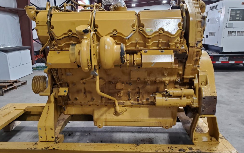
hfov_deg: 66.5
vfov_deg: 44.5
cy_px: 81
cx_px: 123
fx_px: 186
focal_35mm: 28
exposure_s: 1/39
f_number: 2.4
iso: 500
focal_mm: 4.3
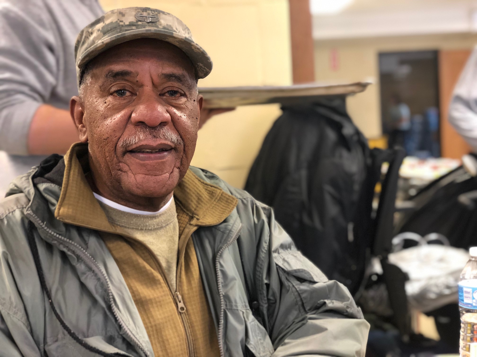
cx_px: 238
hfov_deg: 36.8
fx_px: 717
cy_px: 178
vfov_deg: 28.0
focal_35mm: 52
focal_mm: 6
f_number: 2.4
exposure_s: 1/24
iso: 160
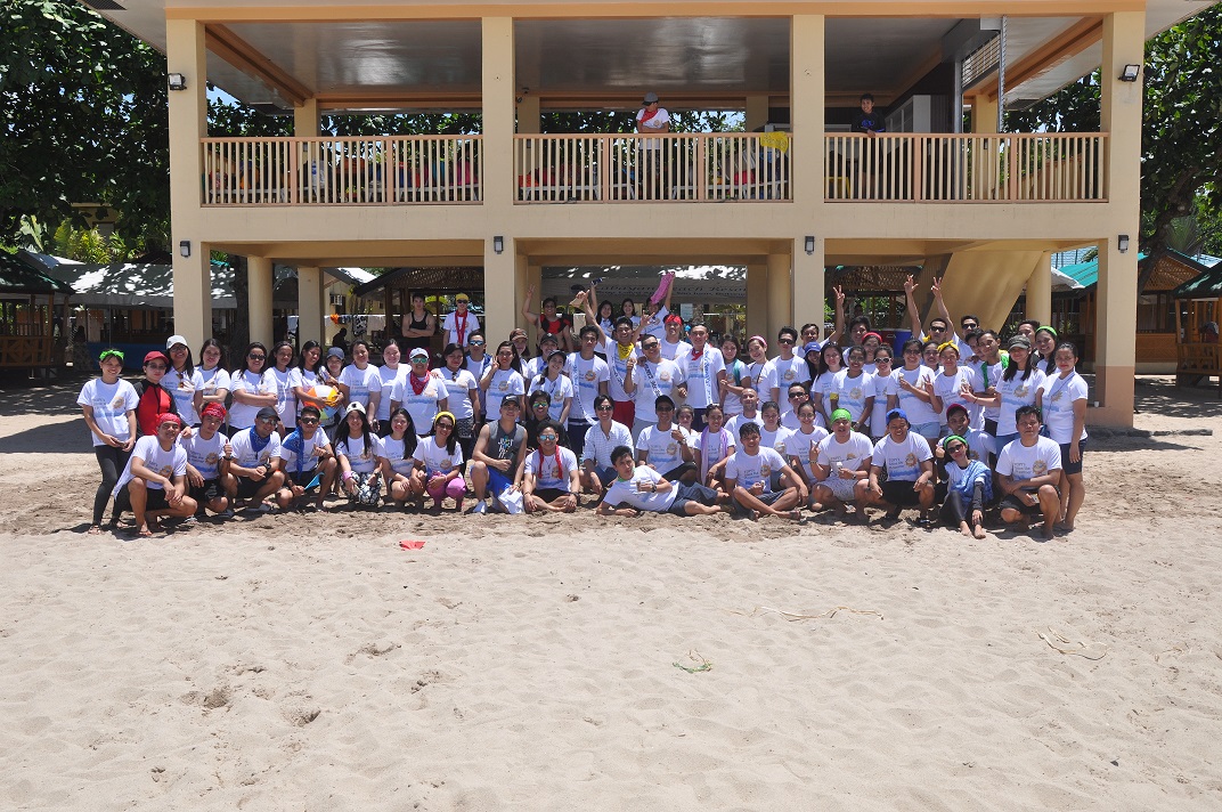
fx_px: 1119
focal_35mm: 33
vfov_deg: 39.9
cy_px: 406
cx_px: 611
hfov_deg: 57.3
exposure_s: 1/320
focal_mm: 22
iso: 200
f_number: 9
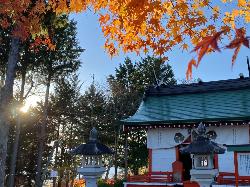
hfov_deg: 47.3
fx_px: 282
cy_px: 86
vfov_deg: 36.8
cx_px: 161
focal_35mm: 39
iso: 32
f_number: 1.8
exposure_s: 1/990
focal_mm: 4.25
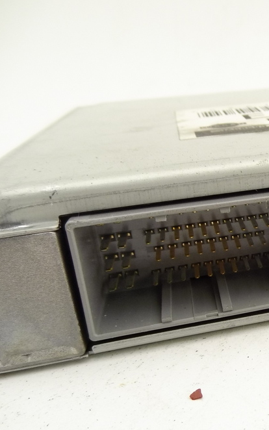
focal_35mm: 48
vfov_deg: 41.8
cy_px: 225
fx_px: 563
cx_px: 335
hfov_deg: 24.1
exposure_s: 1/125
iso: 125
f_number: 3.5
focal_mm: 4.5
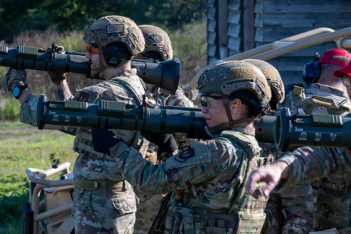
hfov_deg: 11.4
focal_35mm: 180
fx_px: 1754
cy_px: 117
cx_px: 176
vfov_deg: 7.6
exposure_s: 1/125
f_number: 14
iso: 320
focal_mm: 180
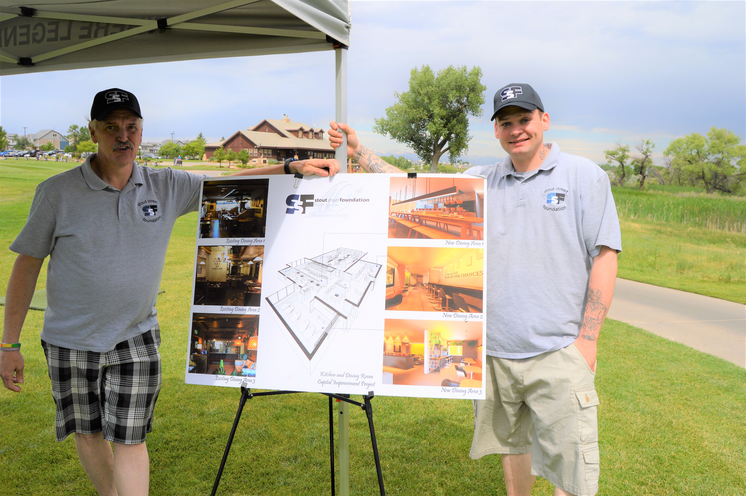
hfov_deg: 64.6
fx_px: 590
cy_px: 248
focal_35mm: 28
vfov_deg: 45.6
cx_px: 373
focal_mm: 19
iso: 100
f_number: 8
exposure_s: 1/250
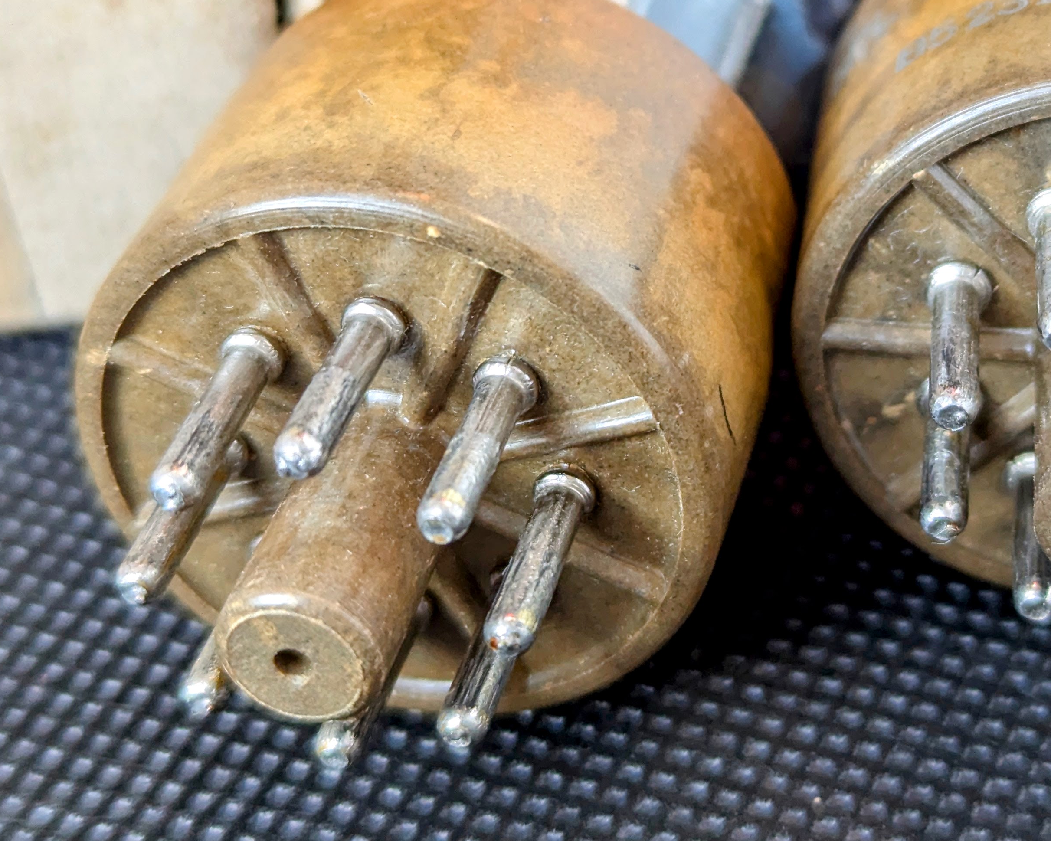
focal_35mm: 79
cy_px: 273
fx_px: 2458
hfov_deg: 23.9
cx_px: 790
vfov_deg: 19.4
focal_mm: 6.81
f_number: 1.85
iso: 223
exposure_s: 1/145
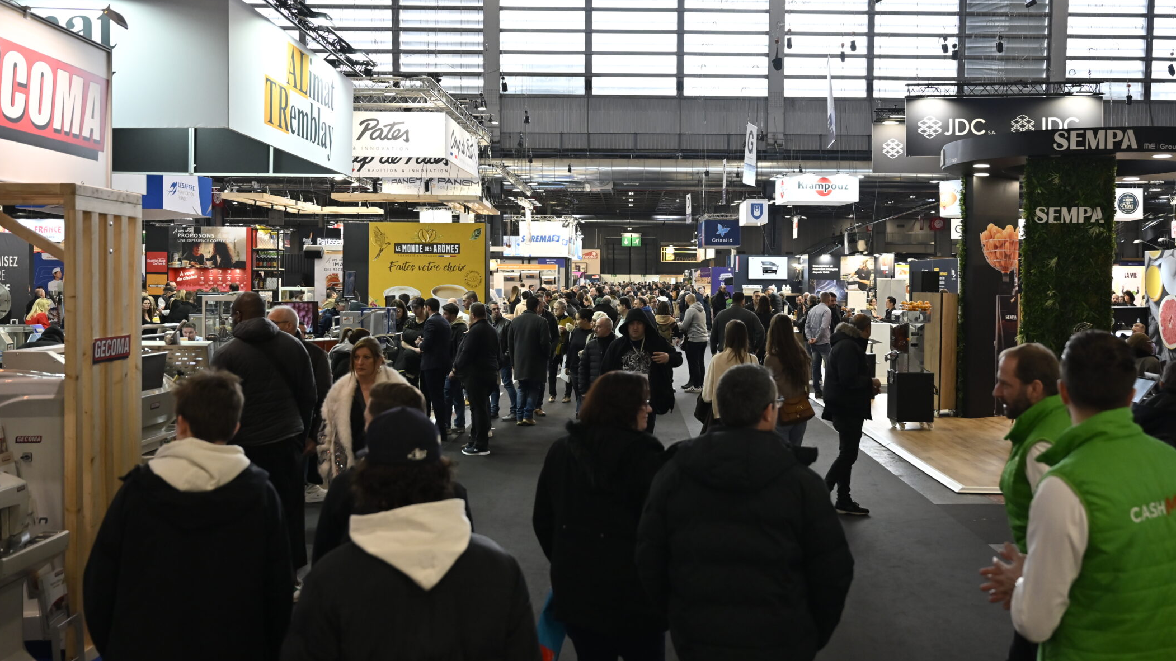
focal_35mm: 37
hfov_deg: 53.9
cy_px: 286
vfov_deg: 31.9
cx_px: 657
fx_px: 1154
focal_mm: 29
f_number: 3.2
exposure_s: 1/640
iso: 1600
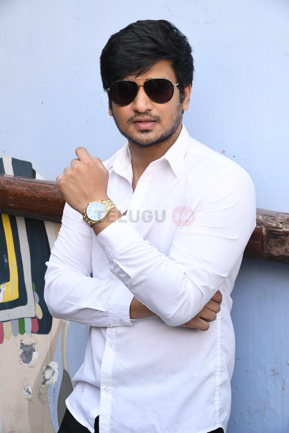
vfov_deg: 24.8
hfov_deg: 16.7
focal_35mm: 82
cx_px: 144
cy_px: 216
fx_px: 987
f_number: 10
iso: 2000
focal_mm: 82
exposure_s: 1/125
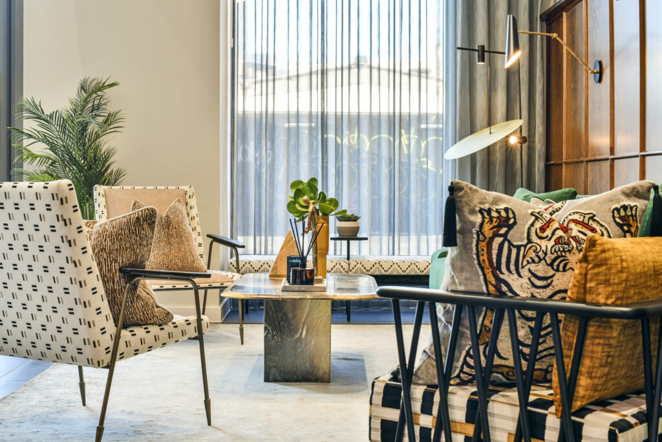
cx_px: 331
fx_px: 920
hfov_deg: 39.6
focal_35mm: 50
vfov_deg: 27.0
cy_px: 221
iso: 100
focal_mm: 50
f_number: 9
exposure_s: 1/2.5
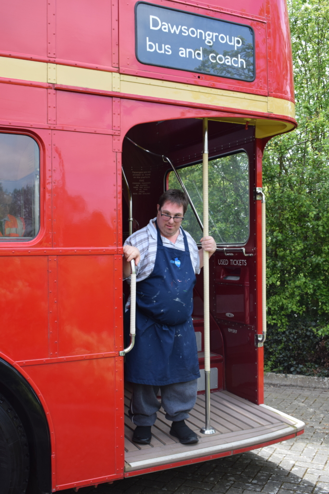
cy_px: 247
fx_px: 534
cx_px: 164
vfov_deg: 49.5
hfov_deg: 34.2
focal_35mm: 39
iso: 400
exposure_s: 1/250
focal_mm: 26
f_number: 8
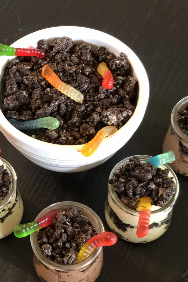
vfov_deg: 31.4
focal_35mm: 64
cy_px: 158
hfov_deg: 21.2
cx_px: 72
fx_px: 501
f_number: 2.4
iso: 160
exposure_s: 1/9
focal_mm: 6
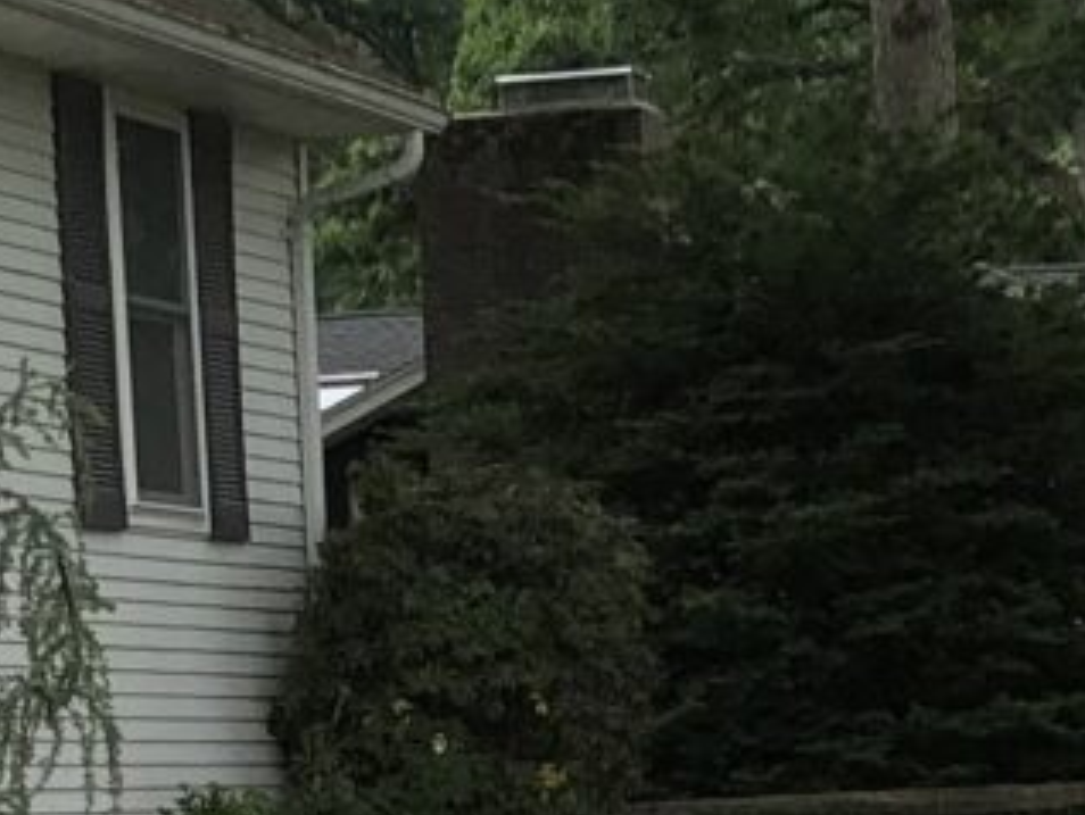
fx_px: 5301
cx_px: 631
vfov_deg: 8.1
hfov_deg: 11.7
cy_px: 1988
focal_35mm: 169
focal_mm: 3.99
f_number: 1.8
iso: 20
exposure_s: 1/665
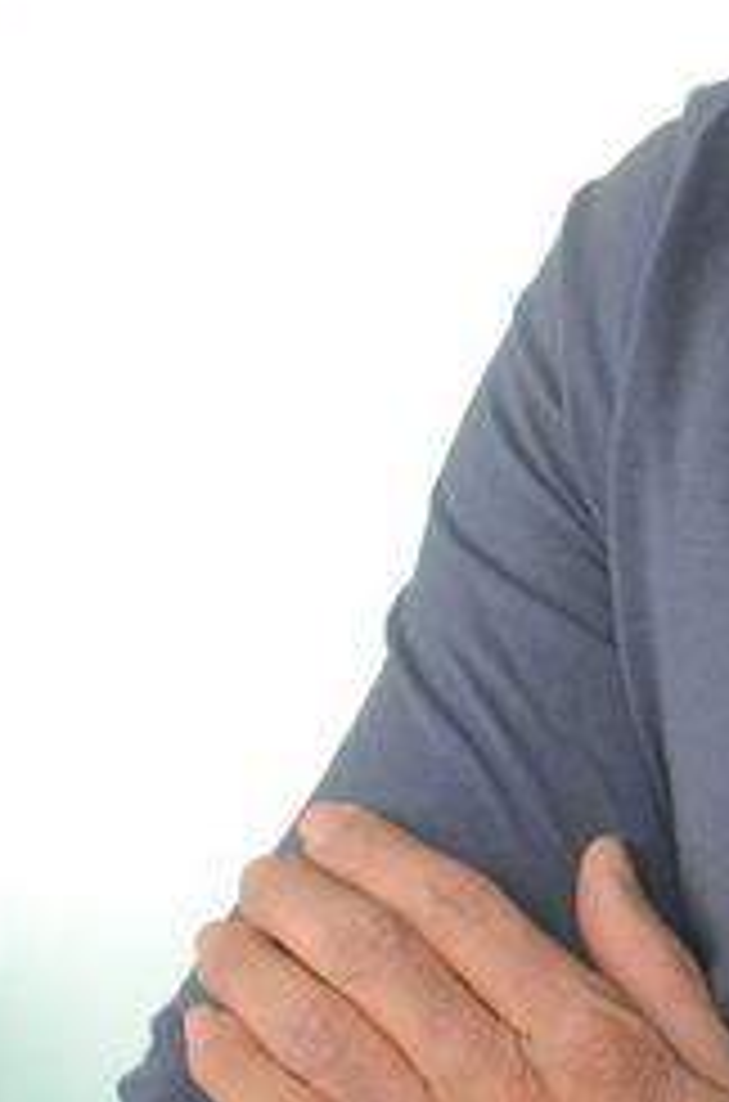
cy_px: 805
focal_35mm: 384
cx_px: 1420
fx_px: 11730
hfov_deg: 3.5
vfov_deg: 5.4
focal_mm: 58
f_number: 5.6
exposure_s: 1/100
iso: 1000
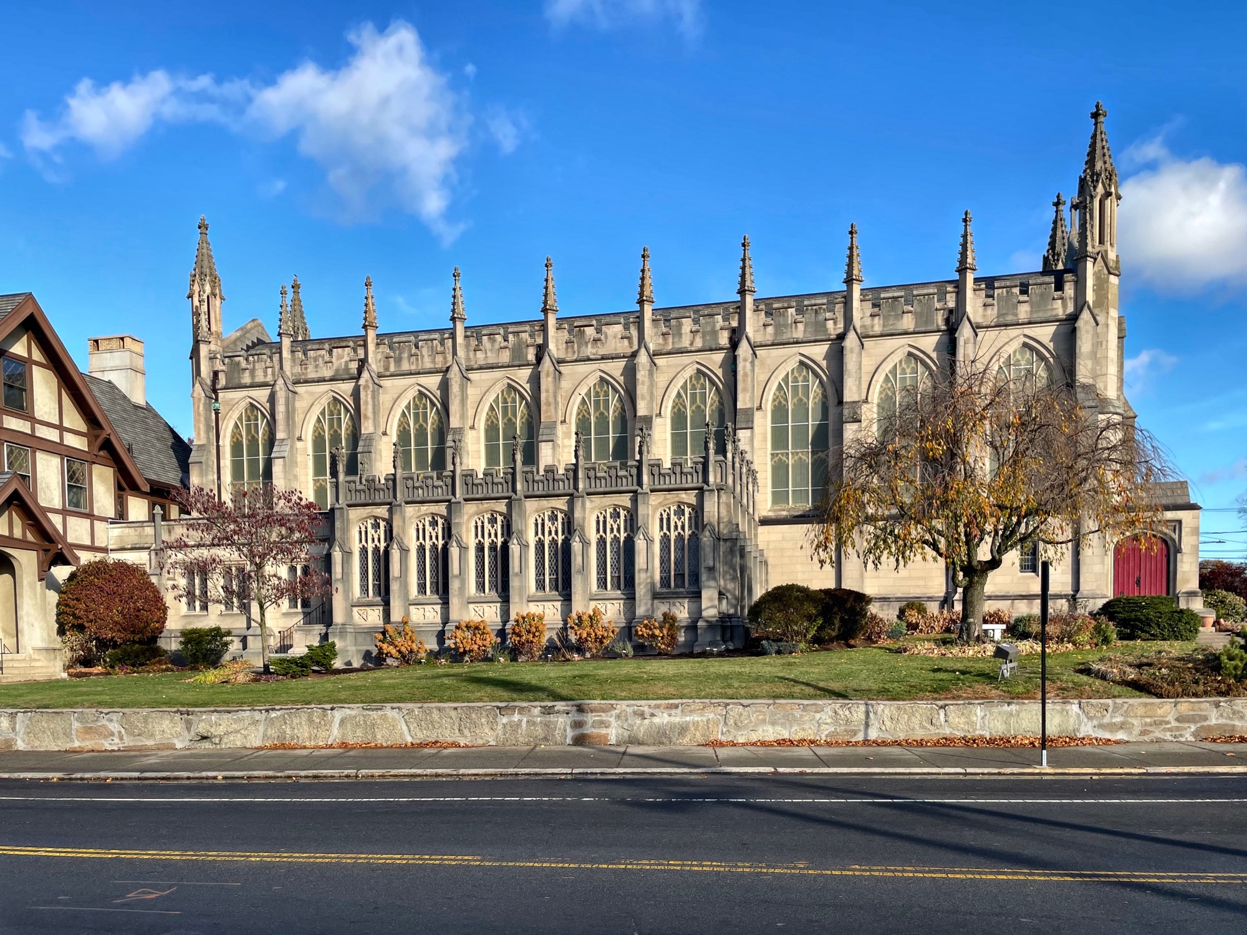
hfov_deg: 67.3
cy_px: 468
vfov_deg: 53.0
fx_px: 936
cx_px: 624
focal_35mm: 26
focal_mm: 4.2
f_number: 1.6
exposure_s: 1/2174
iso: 32
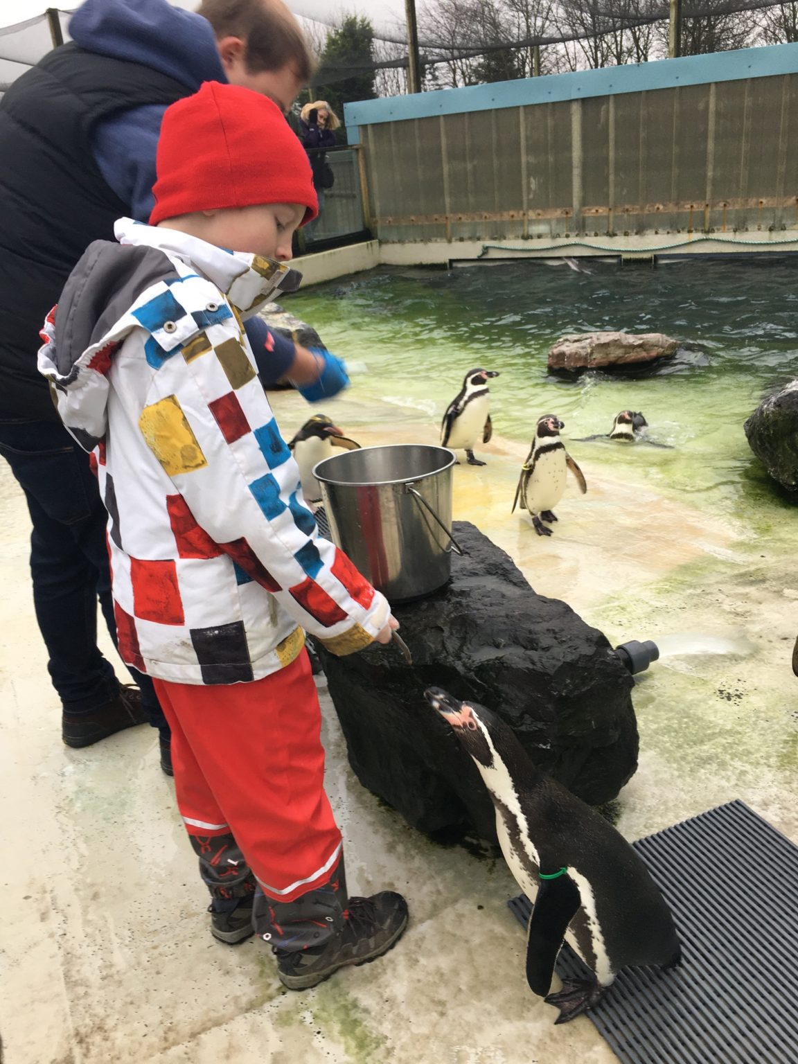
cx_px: 399
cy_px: 532
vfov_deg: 61.7
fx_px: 891
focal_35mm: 29
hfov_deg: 48.2
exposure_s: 1/50
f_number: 2.2
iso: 32
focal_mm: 4.15
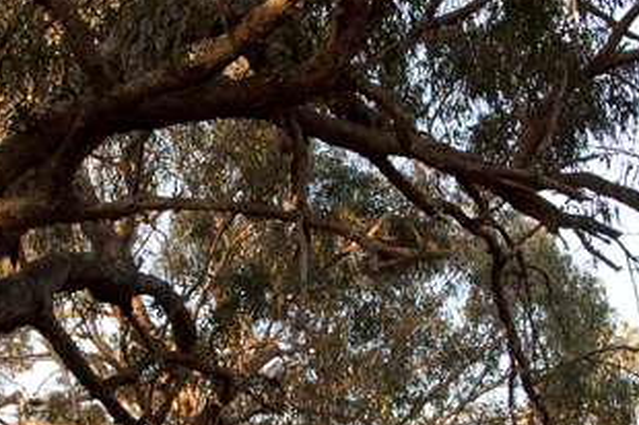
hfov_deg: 27.2
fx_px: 1312
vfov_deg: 18.3
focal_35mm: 74
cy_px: 273
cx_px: 202
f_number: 5.6
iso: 1250
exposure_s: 1/800
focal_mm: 18
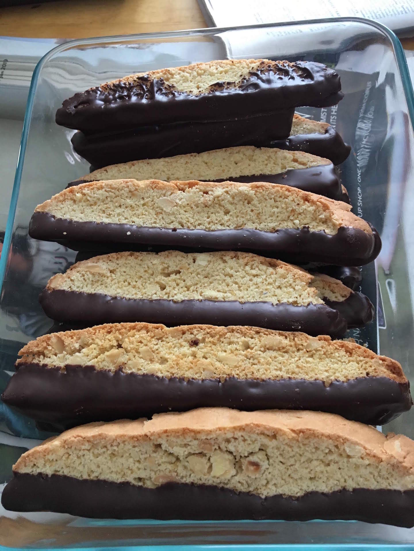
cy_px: 276
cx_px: 207
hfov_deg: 48.2
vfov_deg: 61.7
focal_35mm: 29
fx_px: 462
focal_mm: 4.15
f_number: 2.2
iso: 100
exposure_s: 1/30
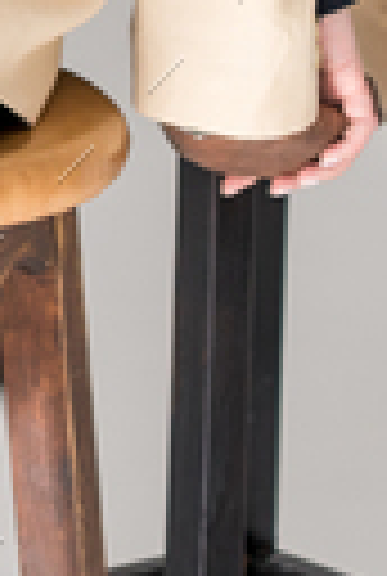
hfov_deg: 4.2
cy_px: -324
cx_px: -171
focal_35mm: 331
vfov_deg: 6.1
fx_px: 5308
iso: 200
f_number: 3.5
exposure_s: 1/250
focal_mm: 48
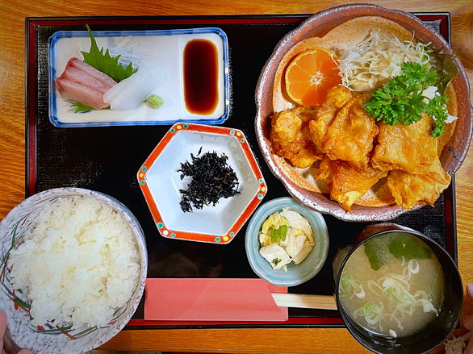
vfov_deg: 53.0
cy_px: 177
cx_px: 236
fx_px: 355
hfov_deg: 67.3
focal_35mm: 26
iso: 250
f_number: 1.6
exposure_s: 1/60
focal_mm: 4.2
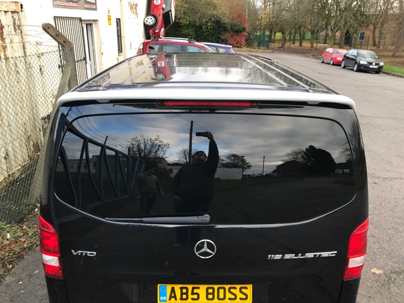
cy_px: 152
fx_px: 327
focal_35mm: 28
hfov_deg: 63.4
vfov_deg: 49.7
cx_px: 202
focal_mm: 3.99
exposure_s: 1/100
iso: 25
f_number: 1.8
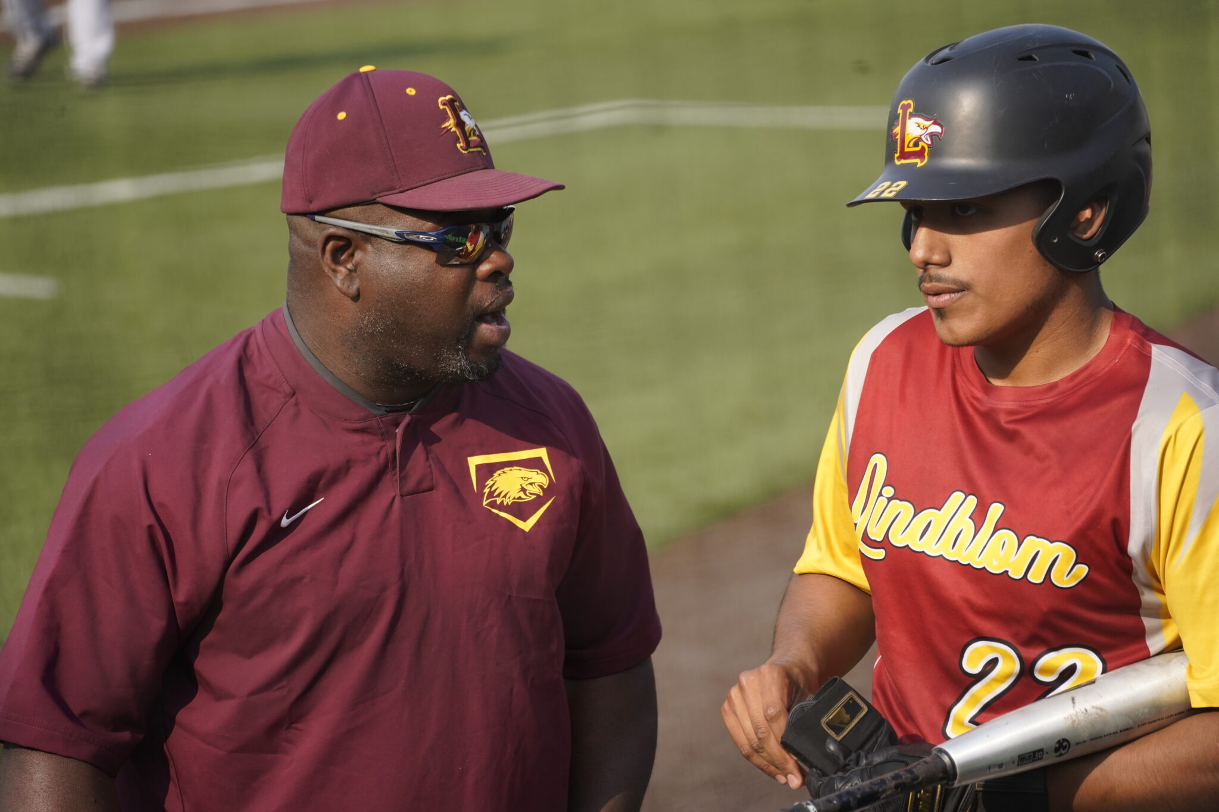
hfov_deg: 10.6
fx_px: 6568
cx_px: 610
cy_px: 406
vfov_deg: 7.1
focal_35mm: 194
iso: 1250
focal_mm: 194
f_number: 5.6
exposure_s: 1/2000
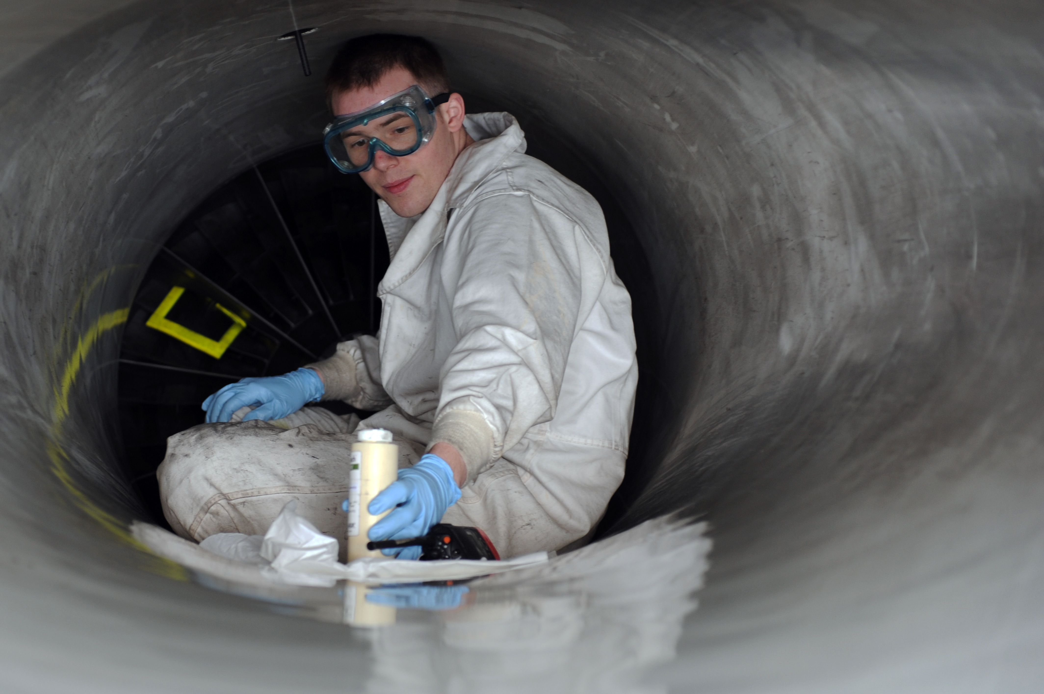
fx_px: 2029
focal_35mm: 70
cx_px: 522
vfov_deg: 19.4
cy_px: 347
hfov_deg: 28.9
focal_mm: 70
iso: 320
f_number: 2.8
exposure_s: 1/50
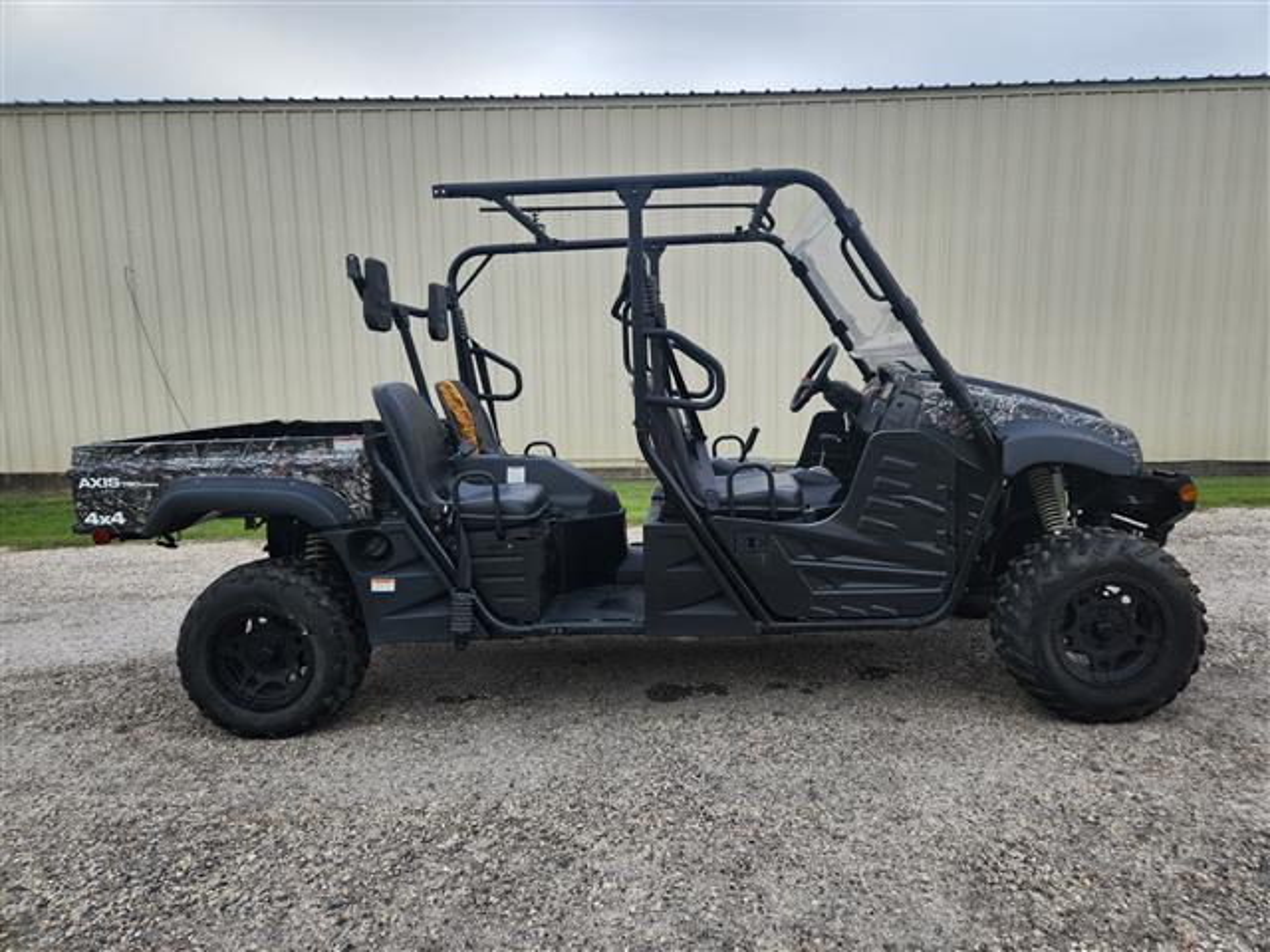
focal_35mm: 23
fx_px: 844
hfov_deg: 73.9
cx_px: 635
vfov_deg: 58.9
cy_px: 476
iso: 20
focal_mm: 5.4
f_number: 1.8
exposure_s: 1/230
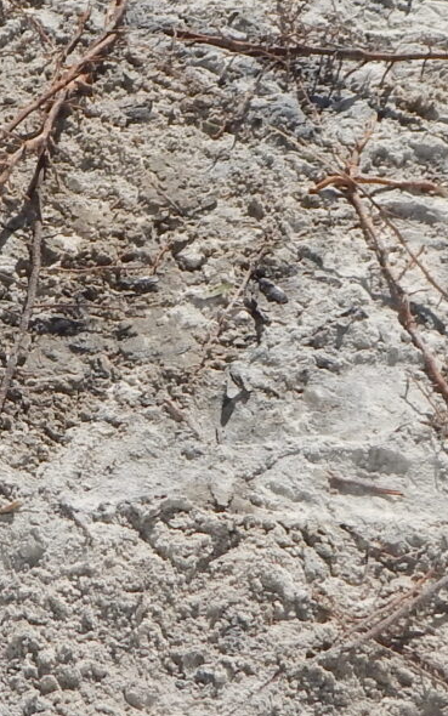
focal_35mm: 81
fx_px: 1582
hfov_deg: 15.0
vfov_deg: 25.2
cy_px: 159
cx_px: -221
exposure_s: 1/640
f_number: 6
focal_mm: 4
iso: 125
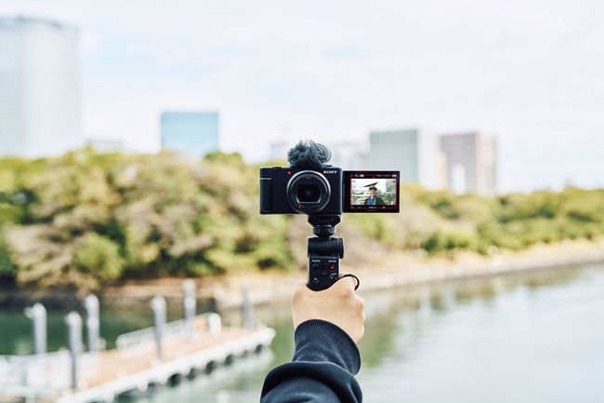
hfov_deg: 39.6
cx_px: 302
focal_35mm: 50
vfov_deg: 27.0
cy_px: 202
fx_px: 839
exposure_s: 1/640
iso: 160
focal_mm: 50
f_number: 3.5
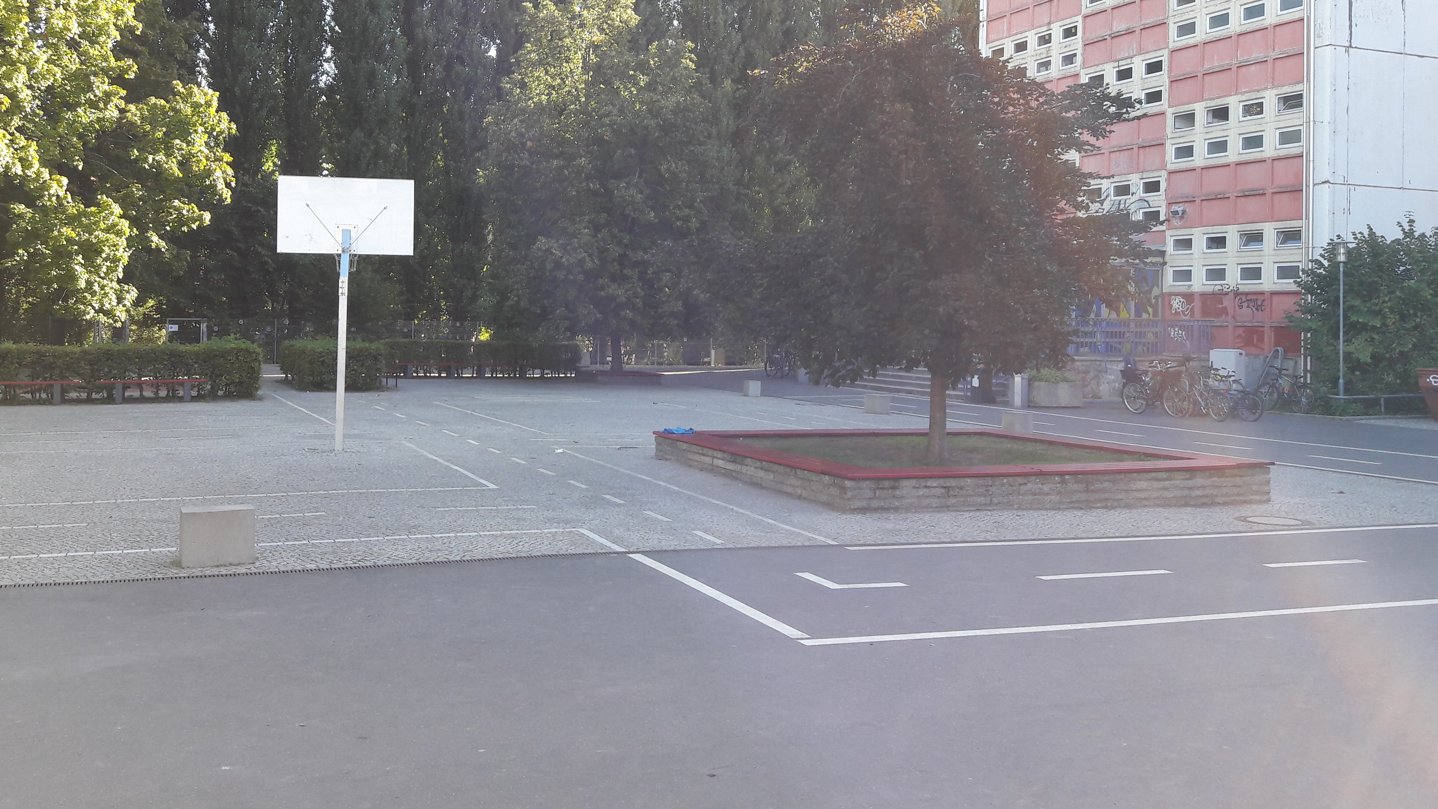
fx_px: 1373
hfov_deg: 55.2
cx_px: 651
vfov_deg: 32.7
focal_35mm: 36
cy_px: 310
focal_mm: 3.7
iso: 40
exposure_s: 1/189
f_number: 1.9
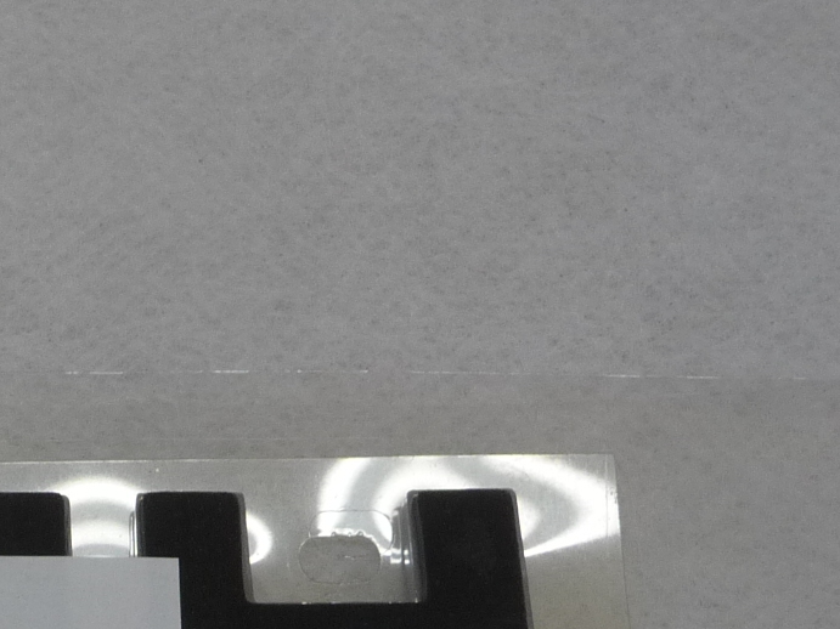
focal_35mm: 83
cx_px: -165
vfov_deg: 17.1
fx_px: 2014
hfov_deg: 21.8
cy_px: 712
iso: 100
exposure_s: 1/30
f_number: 3.3
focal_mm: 4.7
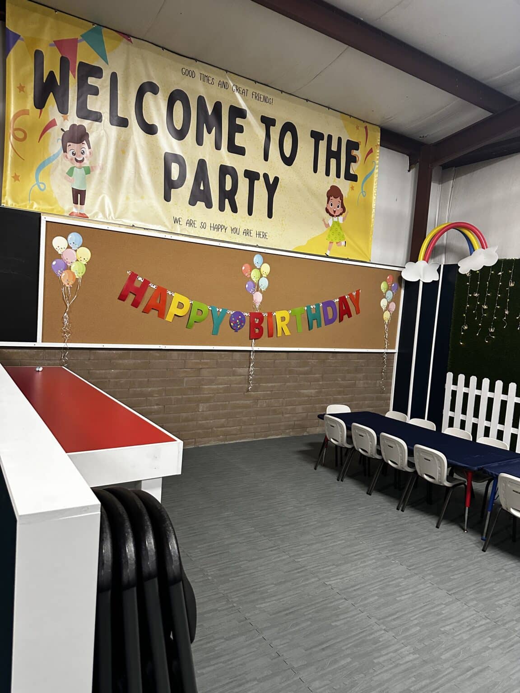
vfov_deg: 71.6
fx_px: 481
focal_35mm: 24
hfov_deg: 56.8
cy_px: 346
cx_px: 260
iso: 320
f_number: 1.78
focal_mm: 6.86
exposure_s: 1/60
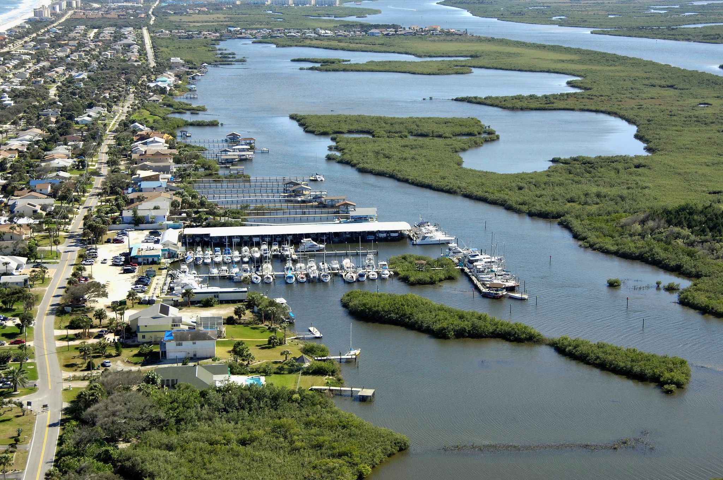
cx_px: 362
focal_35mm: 63
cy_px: 240
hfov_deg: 31.9
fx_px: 1264
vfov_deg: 21.5
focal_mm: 42
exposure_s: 1/1000
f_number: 6.3
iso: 400
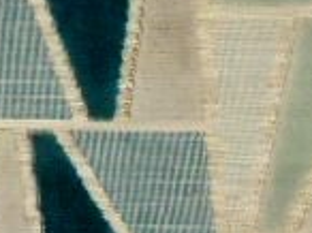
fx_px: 2088
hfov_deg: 8.3
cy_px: -152
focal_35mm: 232
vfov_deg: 6.3
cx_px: -237
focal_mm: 5.9
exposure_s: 1/160
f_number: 4
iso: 800
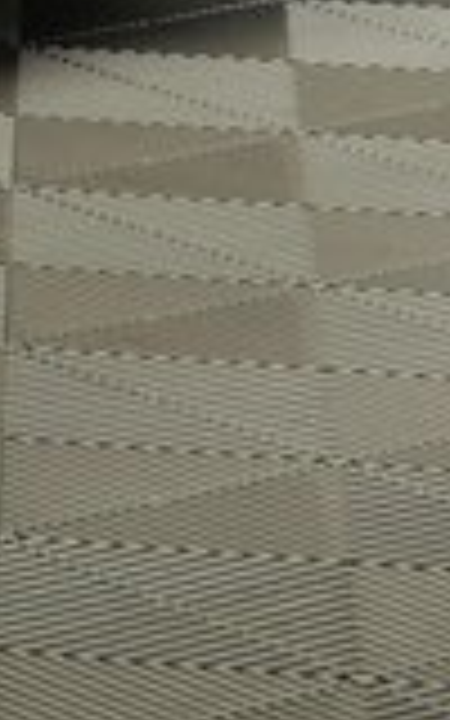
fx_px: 6122
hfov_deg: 4.0
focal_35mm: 312
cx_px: -1305
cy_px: -990
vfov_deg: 6.4
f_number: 4.3
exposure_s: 1/200
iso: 200
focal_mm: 23
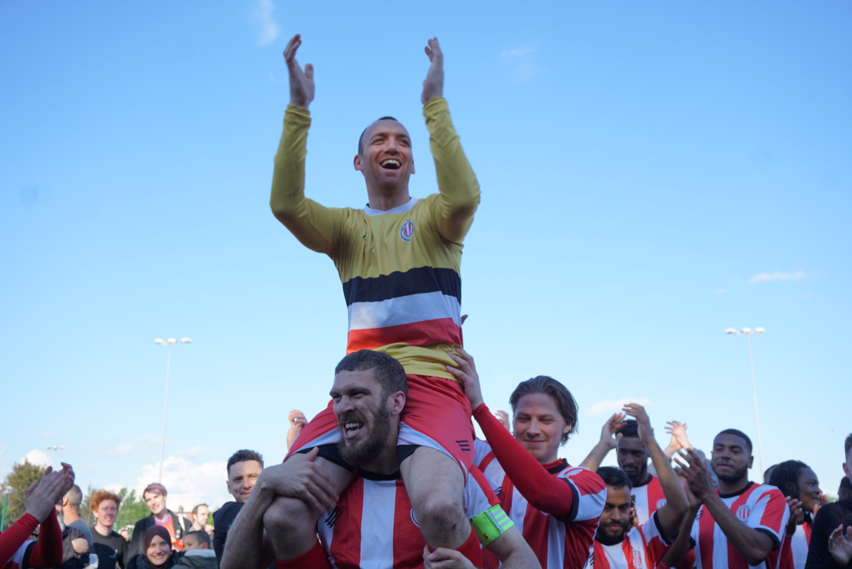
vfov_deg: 35.5
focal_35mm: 38
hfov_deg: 51.3
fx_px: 888
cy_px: 284
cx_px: 426
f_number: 5
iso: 100
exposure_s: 1/320
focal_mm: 25
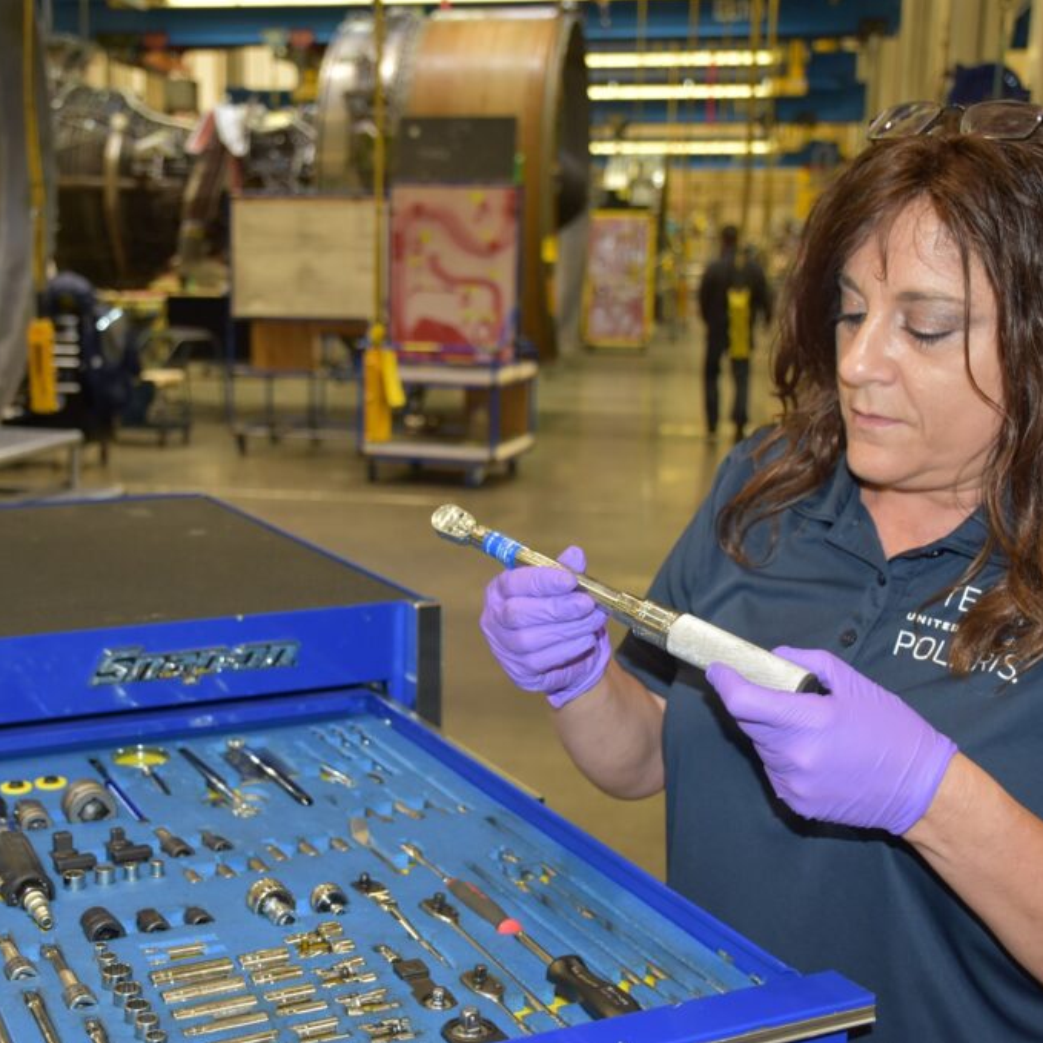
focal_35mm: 50
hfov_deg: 33.9
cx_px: 416
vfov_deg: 34.0
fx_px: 1704
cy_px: 522
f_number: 3.8
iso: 800
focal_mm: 26
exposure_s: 1/60
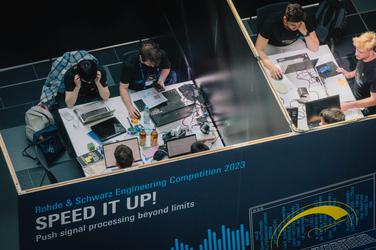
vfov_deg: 7.8
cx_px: 188
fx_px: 1826
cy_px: 125
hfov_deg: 11.8
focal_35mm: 175
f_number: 5.6
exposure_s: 1/1000
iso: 2000
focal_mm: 175
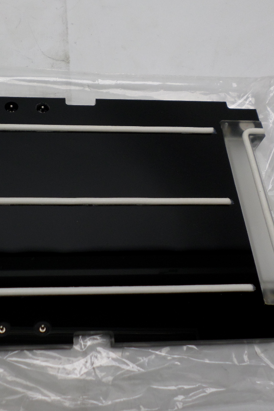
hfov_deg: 37.2
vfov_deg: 54.4
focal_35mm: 35
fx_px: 400
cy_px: 207
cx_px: 81
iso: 80
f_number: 2.5
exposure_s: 1/350
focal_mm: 4.5
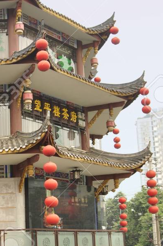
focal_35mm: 59
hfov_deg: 22.0
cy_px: 170
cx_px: -5
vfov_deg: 33.6
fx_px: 402
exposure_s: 1/250
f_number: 6.3
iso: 200
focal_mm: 18
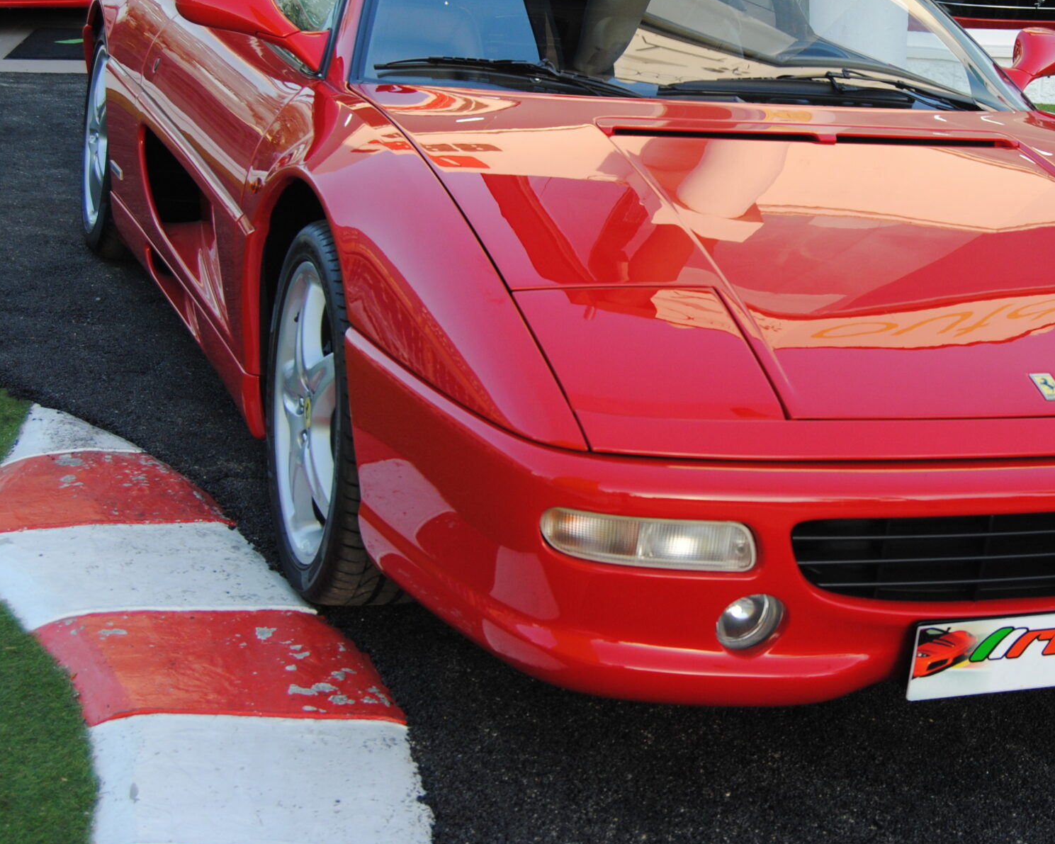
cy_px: 315
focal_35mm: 63
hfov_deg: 29.5
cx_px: 794
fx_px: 1967
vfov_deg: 24.1
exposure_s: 1/125
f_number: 5.6
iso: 200
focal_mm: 26
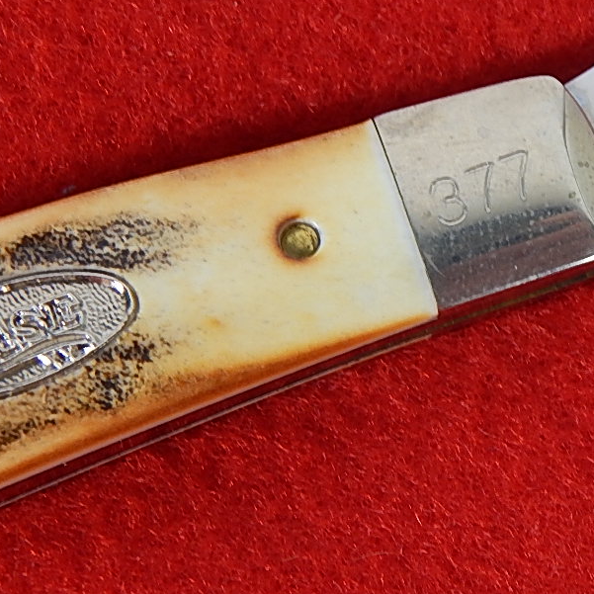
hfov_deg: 15.3
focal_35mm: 113
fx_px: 2194
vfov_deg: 15.4
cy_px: 272
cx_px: 469
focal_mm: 8.6
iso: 125
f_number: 3.7
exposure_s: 1/30
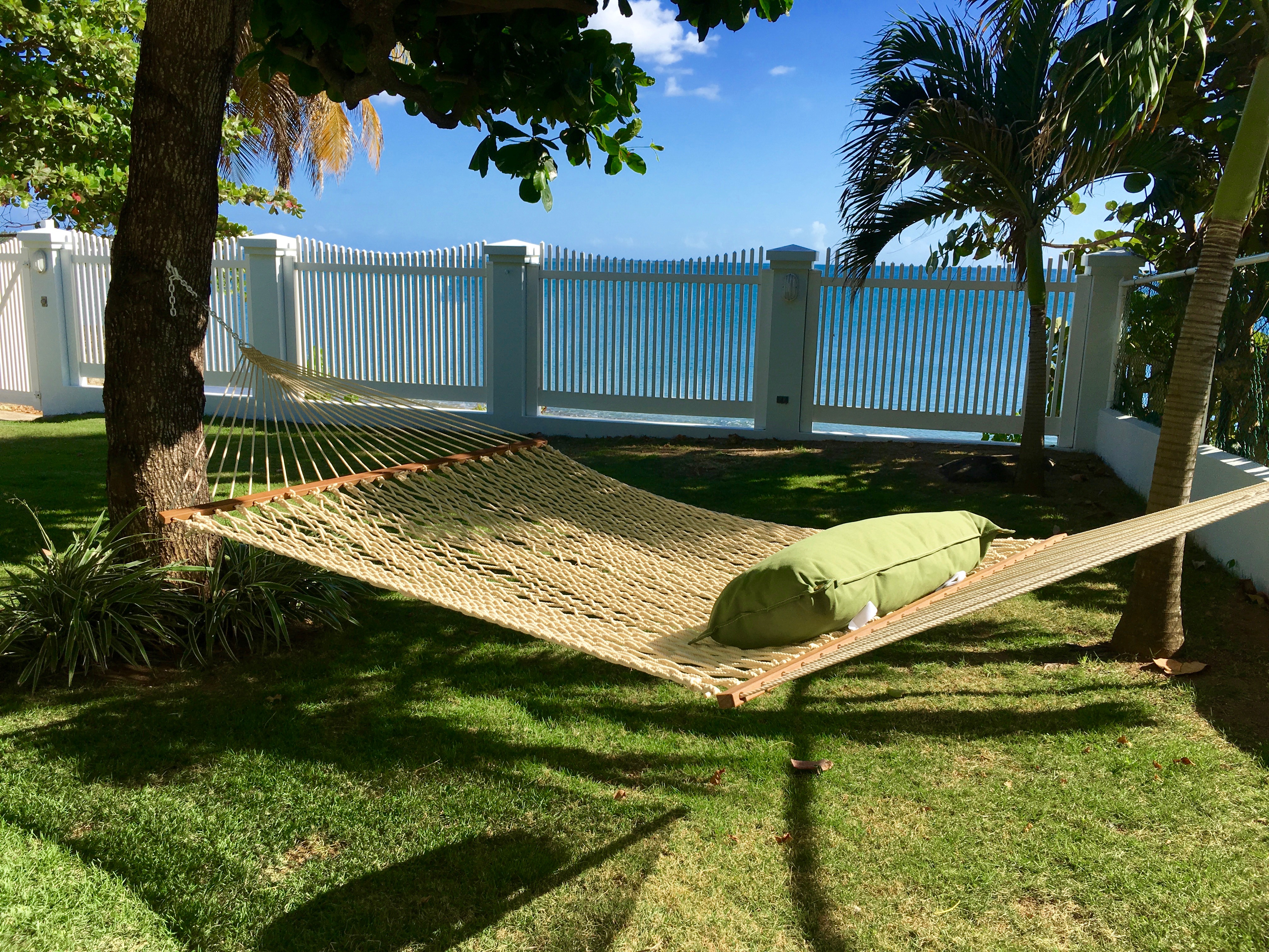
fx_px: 1063
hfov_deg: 61.7
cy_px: 476
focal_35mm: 29
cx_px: 634
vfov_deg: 48.2
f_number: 2.2
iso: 25
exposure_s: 1/1282
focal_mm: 4.15
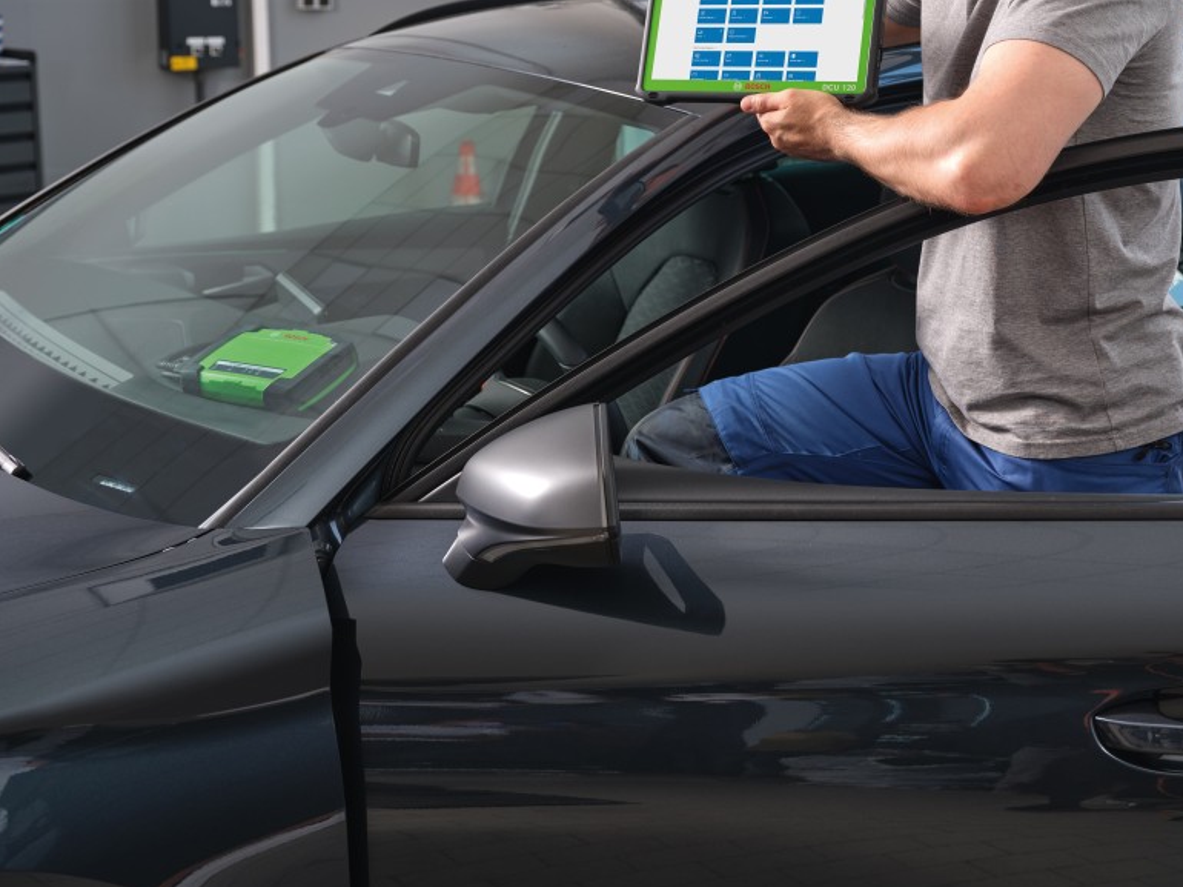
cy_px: 223
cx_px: 860
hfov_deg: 35.5
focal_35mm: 53
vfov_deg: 27.1
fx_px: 1811
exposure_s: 1/125
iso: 200
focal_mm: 43.3
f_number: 5.6
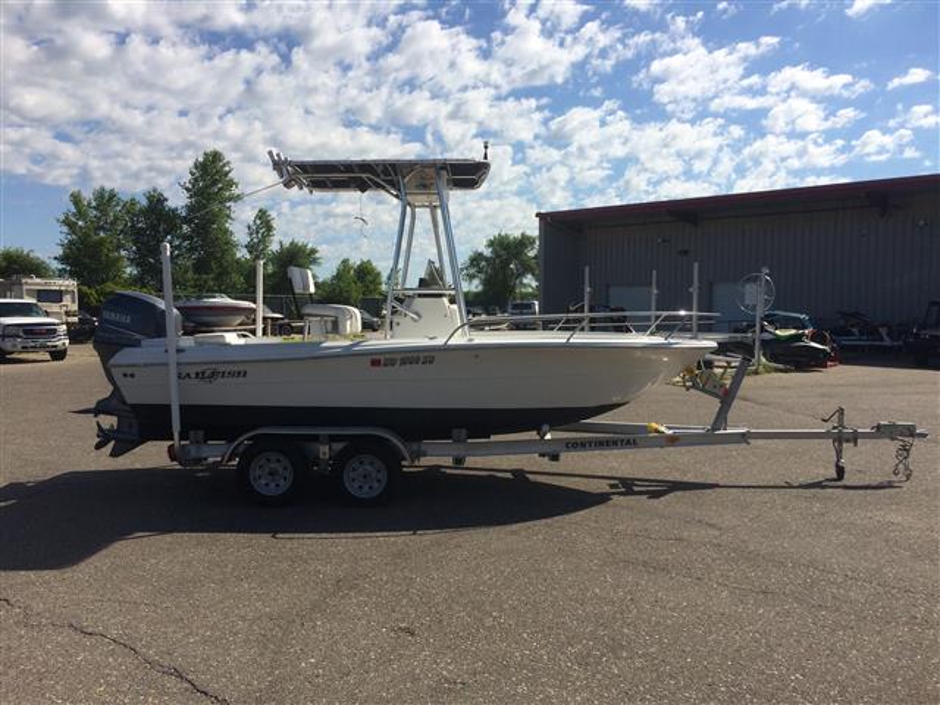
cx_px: 470
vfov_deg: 48.2
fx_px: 787
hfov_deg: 61.7
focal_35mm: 29
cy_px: 352
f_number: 2.2
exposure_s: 1/3731
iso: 32
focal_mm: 4.15
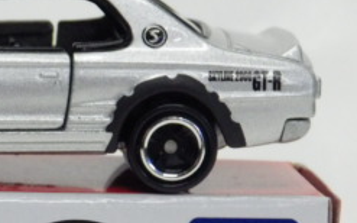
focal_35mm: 283
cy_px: 246
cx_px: -32
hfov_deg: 7.4
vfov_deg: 4.6
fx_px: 2752
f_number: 4.6
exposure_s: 1/60
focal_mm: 18.4
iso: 640
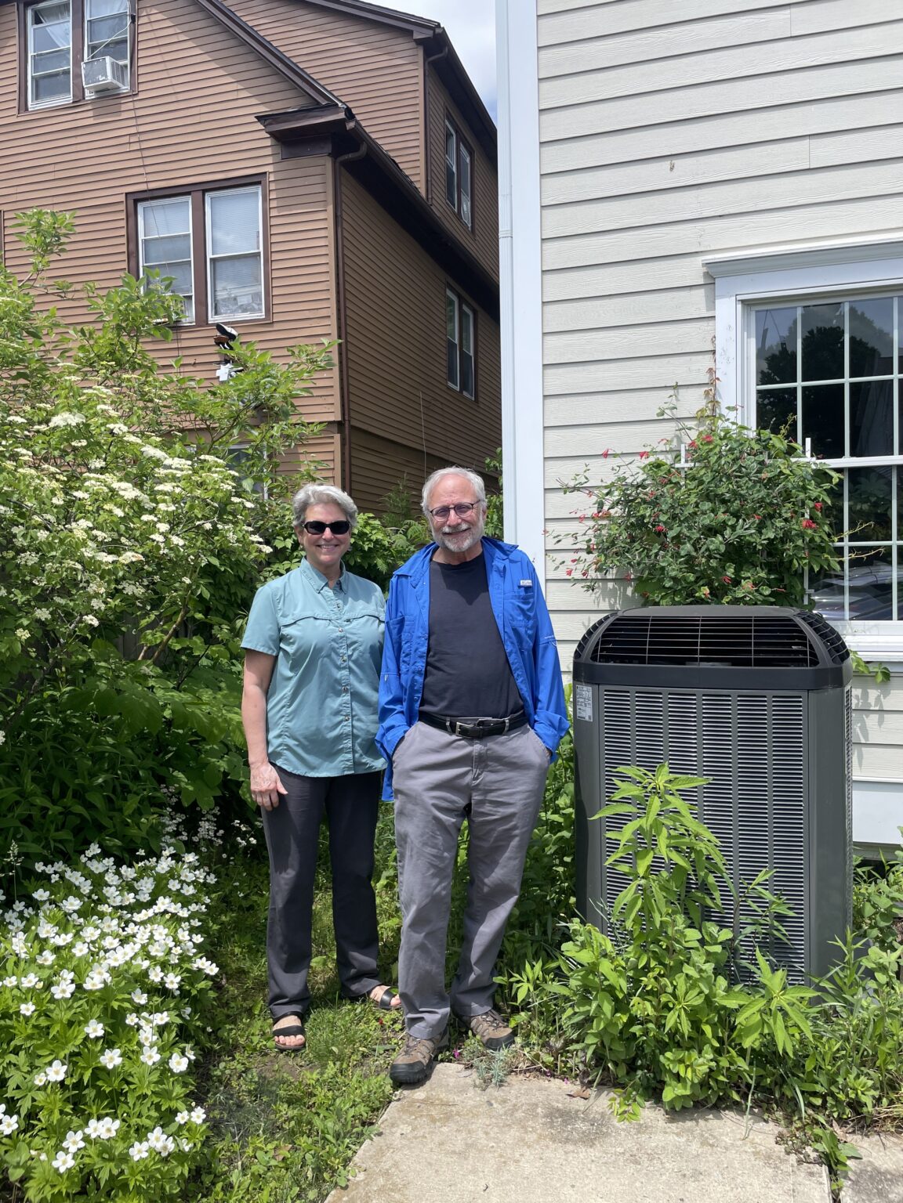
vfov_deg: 67.3
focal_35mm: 26
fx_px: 904
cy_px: 602
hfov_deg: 53.1
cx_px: 452
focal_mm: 4.2
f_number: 1.6
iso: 32
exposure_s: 1/2092
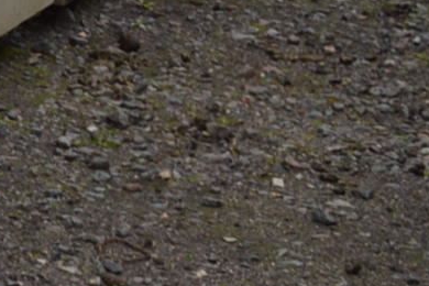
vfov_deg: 5.4
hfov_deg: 6.8
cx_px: -1088
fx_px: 3027
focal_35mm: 254
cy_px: -47
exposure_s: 1/160
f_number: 6.3
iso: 100
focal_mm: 22
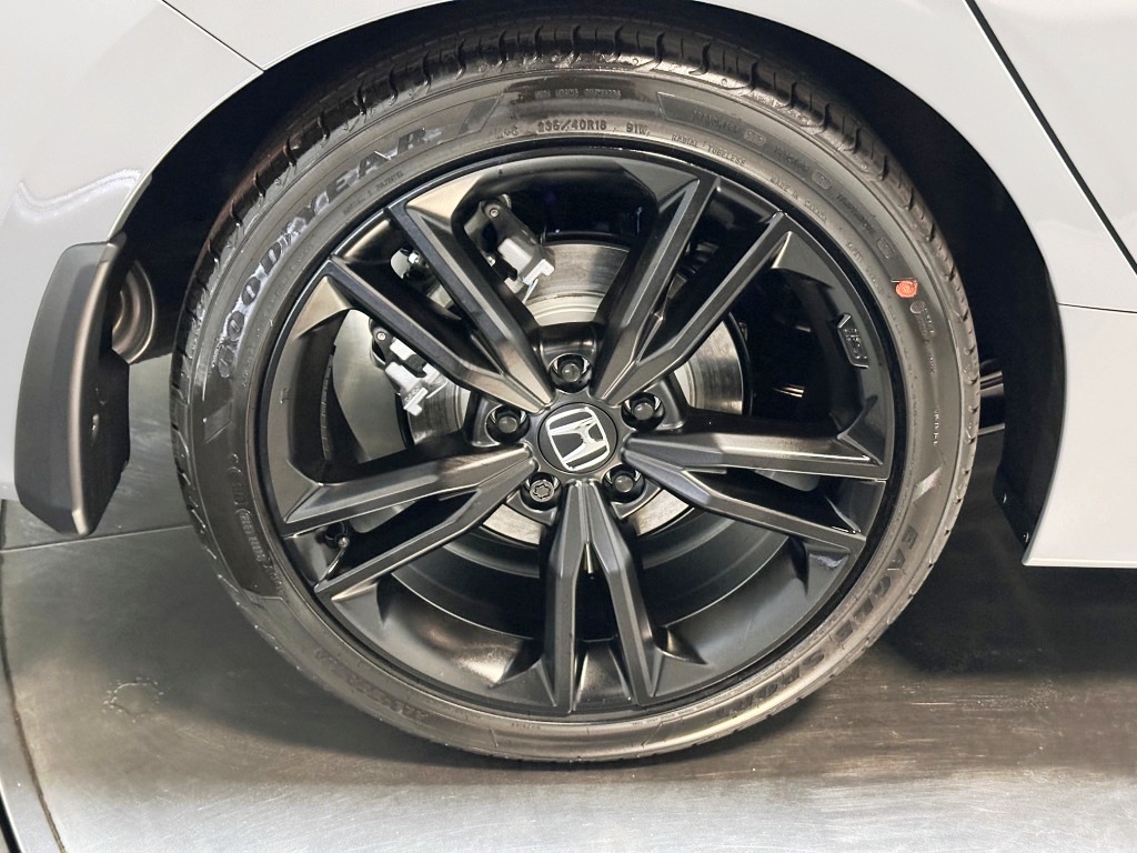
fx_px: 1577
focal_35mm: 48
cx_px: 568
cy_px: 426
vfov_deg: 30.3
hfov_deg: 39.7
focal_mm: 6.86
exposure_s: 1/24
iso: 640
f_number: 1.78
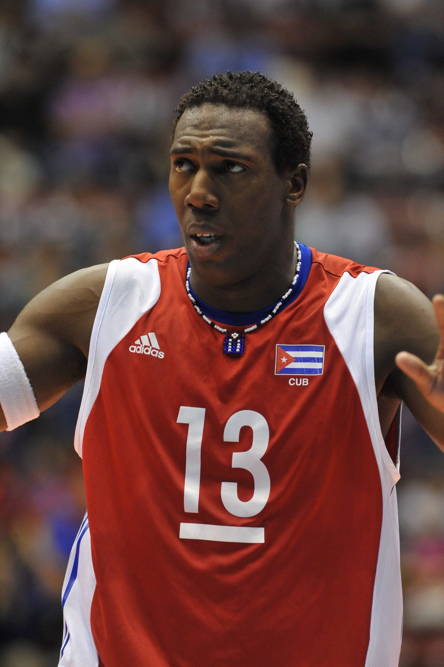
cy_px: 334
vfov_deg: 6.9
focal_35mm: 300
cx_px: 222
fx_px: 5553
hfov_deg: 4.6
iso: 3200
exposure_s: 1/500
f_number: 4.5
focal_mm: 300
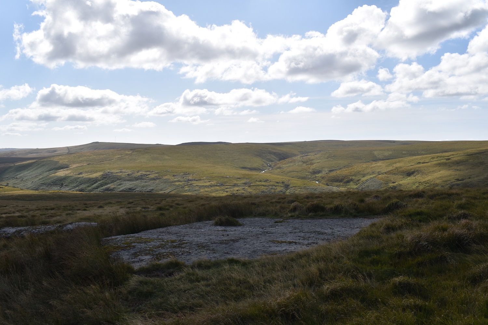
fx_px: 468
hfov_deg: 55.1
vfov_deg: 38.4
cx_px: 244
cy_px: 162
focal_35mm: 34
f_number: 10
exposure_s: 1/400
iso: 100
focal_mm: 23
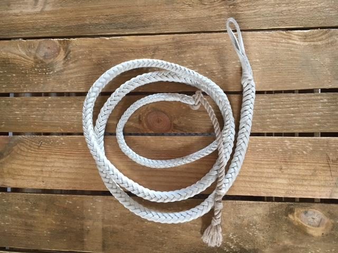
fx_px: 283
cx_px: 169
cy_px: 126
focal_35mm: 29
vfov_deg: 48.2
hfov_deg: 61.7
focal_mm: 4.15
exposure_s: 1/33
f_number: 2.2
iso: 100
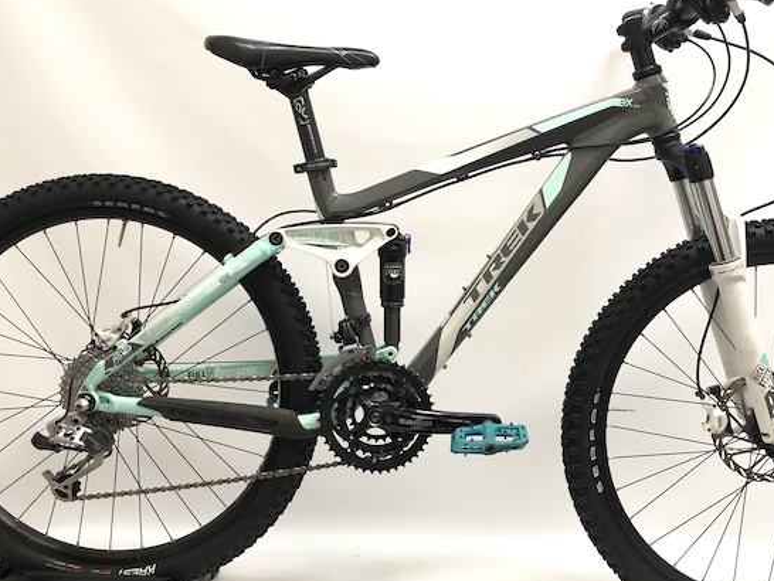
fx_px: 917
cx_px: 451
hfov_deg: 45.6
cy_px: 256
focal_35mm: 41
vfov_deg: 35.1
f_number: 1.8
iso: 50
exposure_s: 1/15
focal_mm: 4
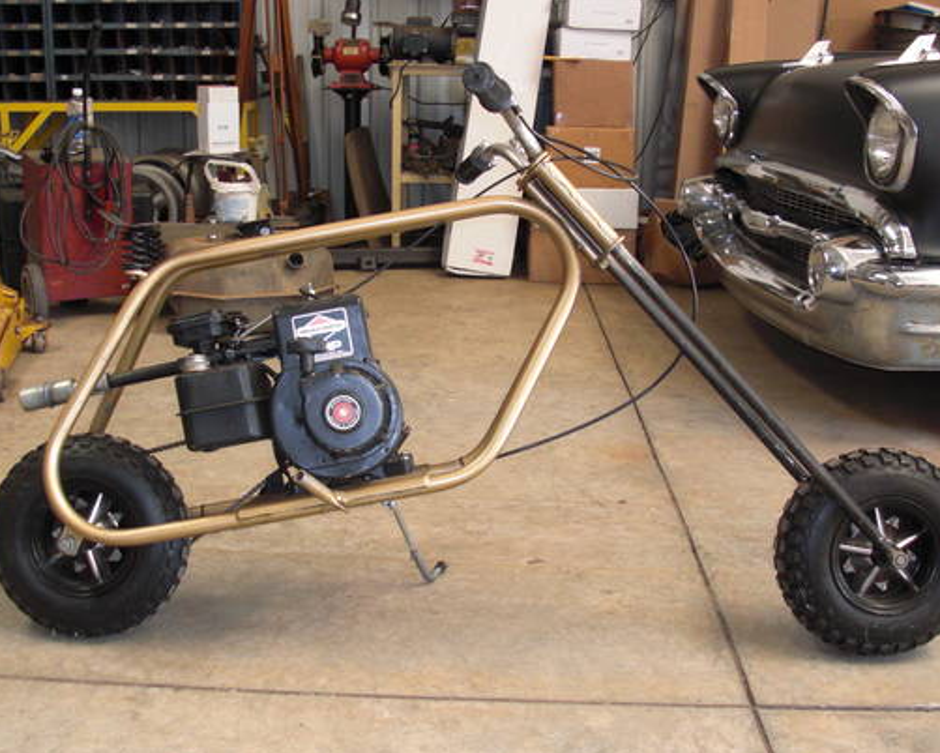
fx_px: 1169
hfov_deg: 43.8
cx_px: 457
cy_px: 405
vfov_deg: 35.7
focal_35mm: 42
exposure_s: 1/40
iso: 200
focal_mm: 6.3
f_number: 2.8
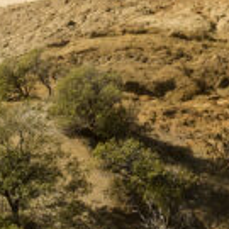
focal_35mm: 161
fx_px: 1205
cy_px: -318
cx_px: 383
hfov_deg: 10.3
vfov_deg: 9.6
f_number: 7.1
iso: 200
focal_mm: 12.29
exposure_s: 1/1000
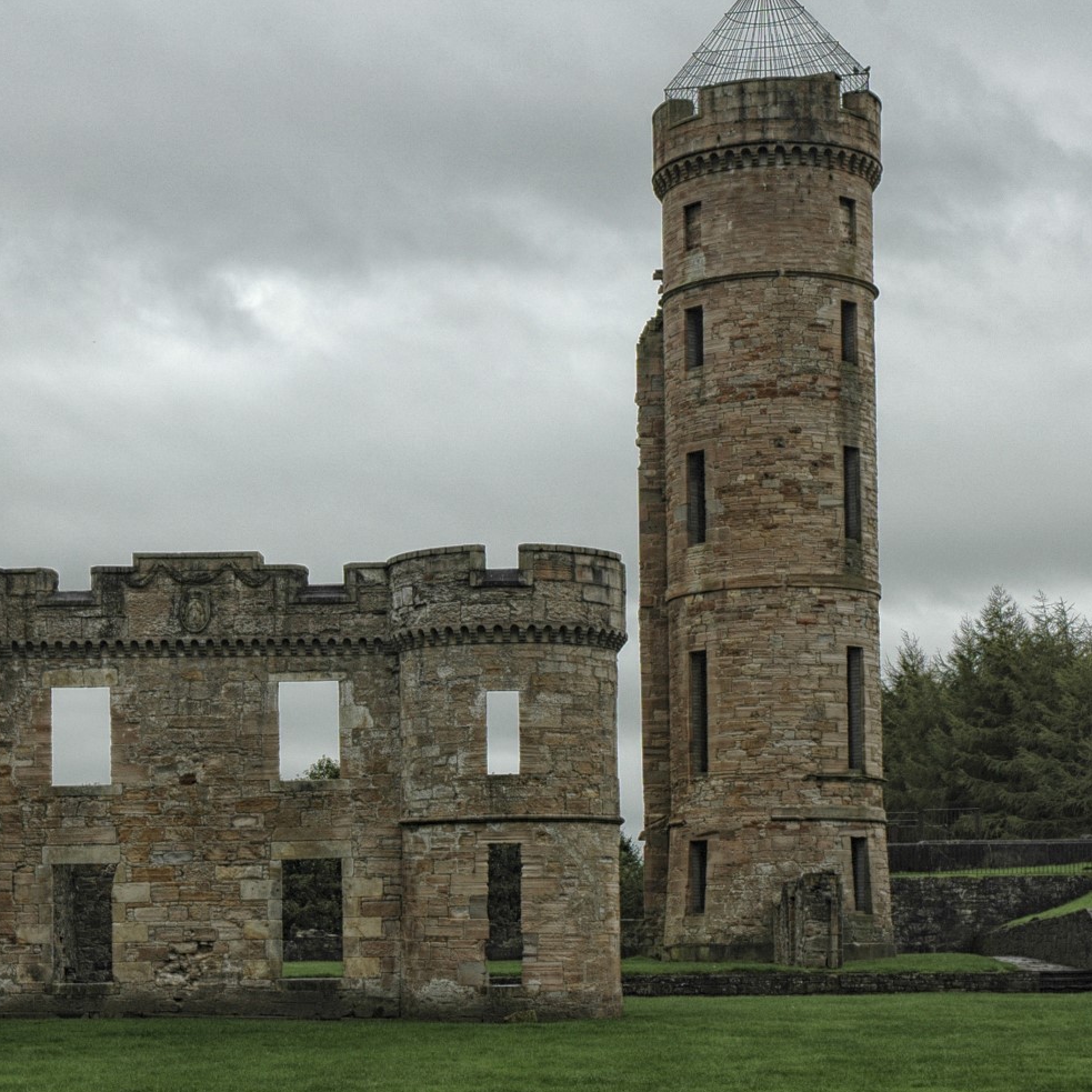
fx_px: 2855
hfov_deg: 21.6
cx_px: 381
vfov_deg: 21.7
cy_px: 543
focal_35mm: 80
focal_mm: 38
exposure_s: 1/200
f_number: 7.1
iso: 200
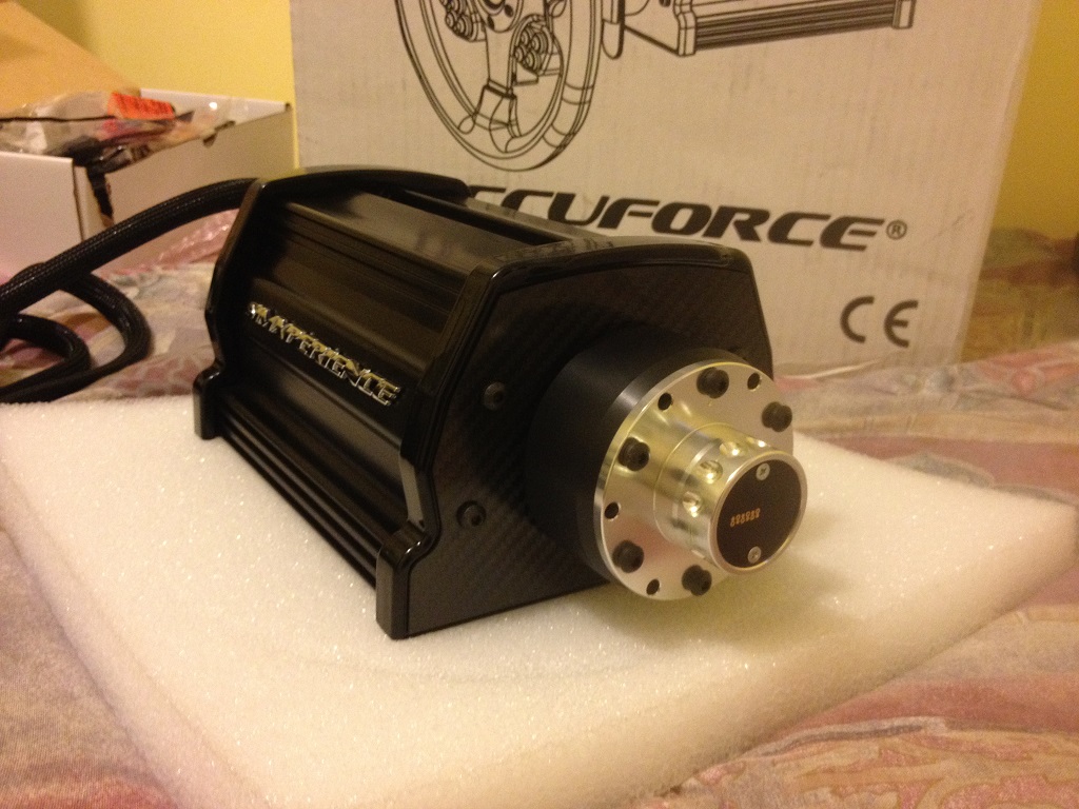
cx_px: 540
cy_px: 404
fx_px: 1091
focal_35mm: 35
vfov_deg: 40.7
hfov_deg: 52.6
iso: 320
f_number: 2.4
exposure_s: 1/20
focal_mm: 4.28
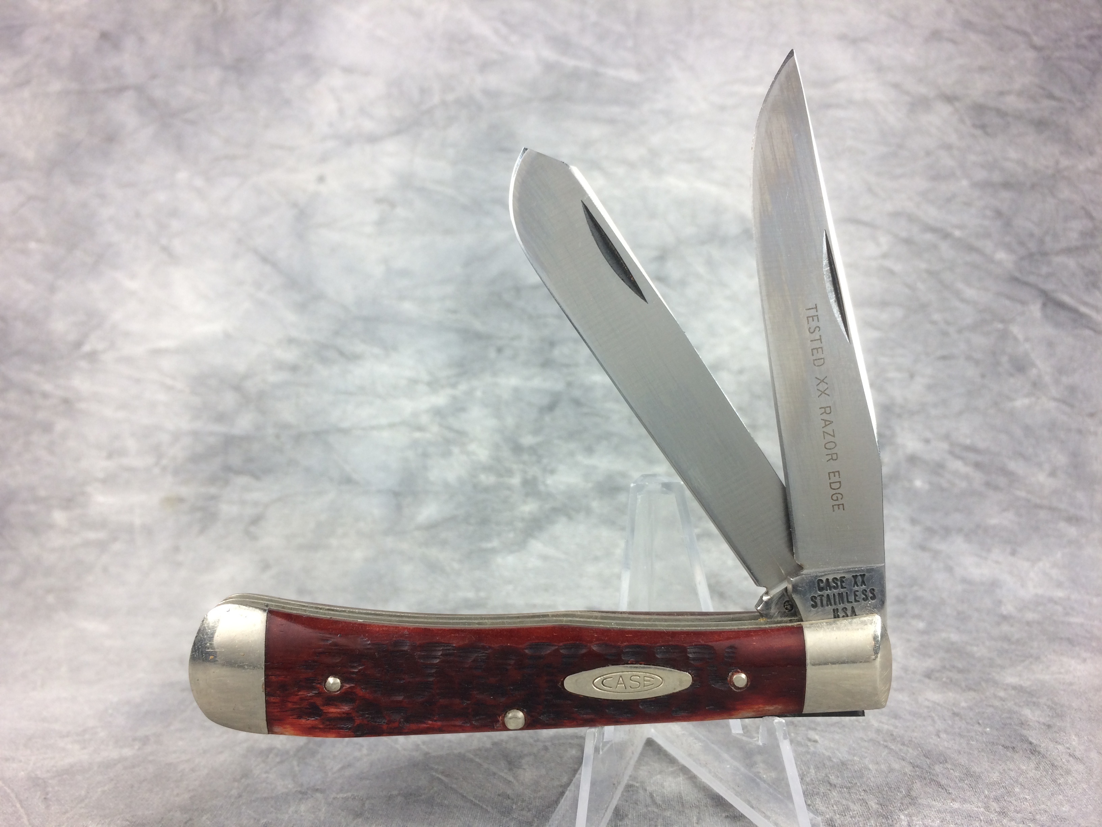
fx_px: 923
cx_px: 551
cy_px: 414
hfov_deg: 61.7
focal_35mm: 29
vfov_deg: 48.2
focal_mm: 4.15
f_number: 2.2
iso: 40
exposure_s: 1/120
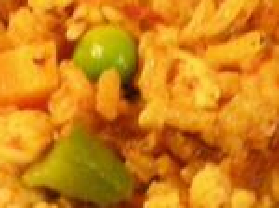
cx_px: -149
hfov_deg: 7.5
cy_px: 89
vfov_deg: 5.7
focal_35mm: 261
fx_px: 2100
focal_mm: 10.1
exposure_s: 1/8
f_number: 3.7
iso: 561
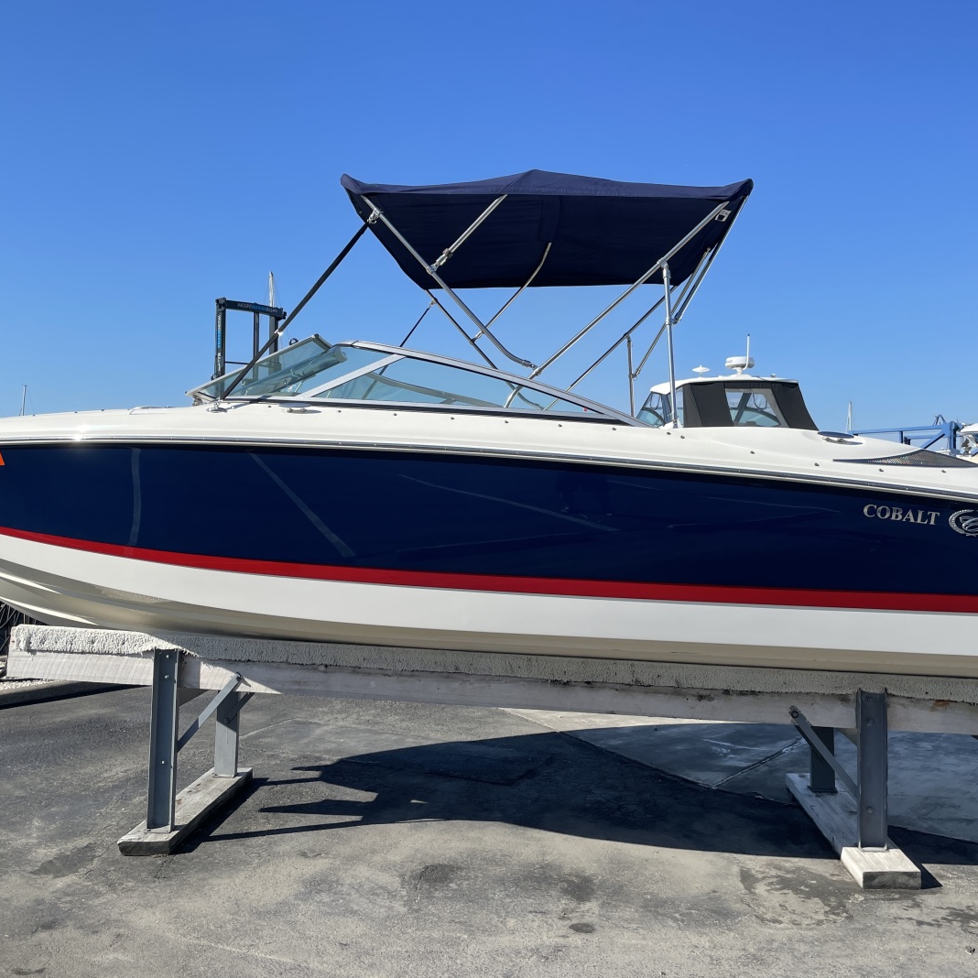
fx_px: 991
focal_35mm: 31
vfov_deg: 52.5
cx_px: 473
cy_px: 494
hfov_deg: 52.5
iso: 32
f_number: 1.6
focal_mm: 4.2
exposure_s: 1/3401
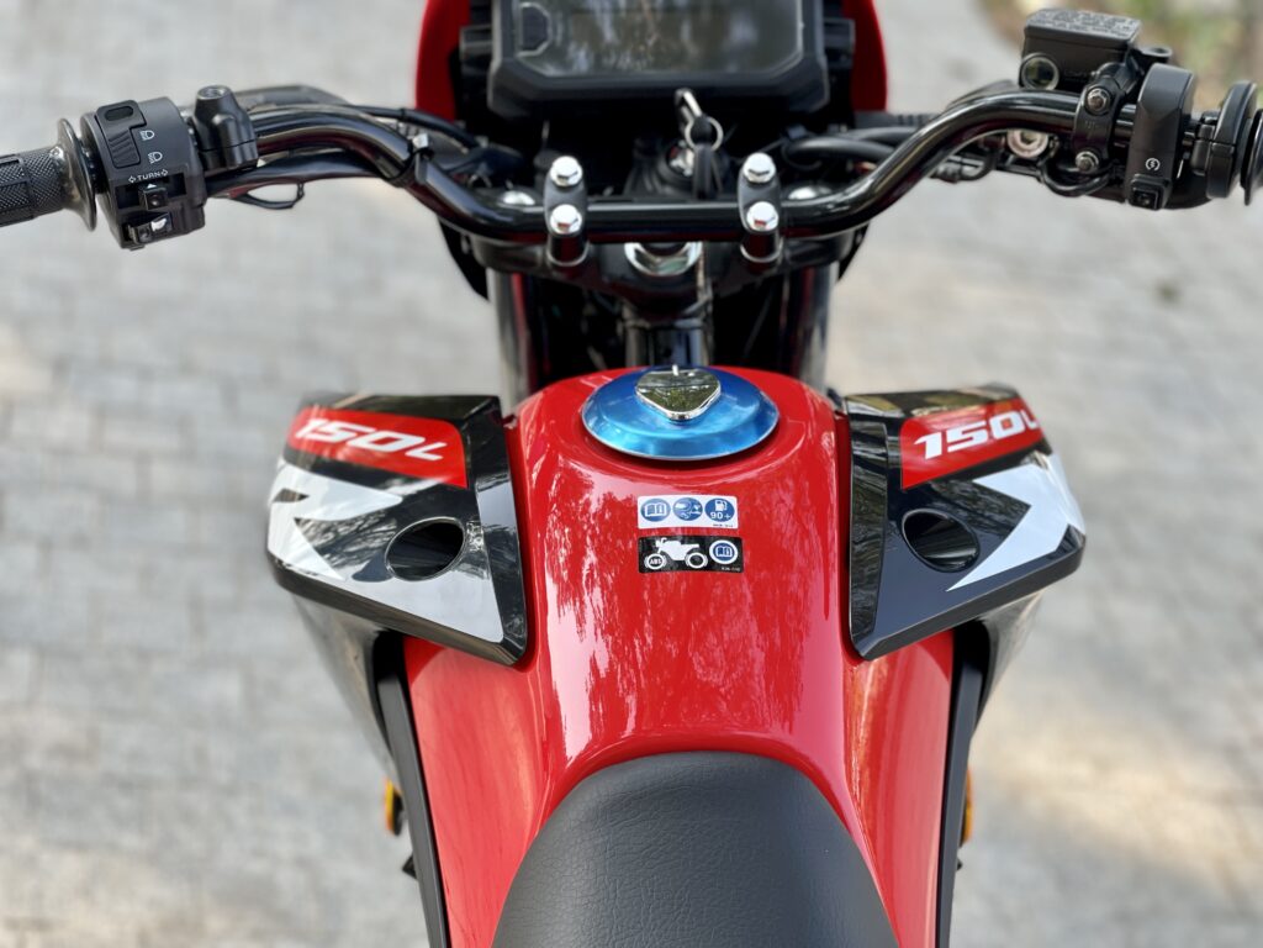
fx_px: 2335
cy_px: 474
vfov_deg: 22.9
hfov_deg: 30.3
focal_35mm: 64
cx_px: 632
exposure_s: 1/150
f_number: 2.2
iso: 20
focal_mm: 7.5
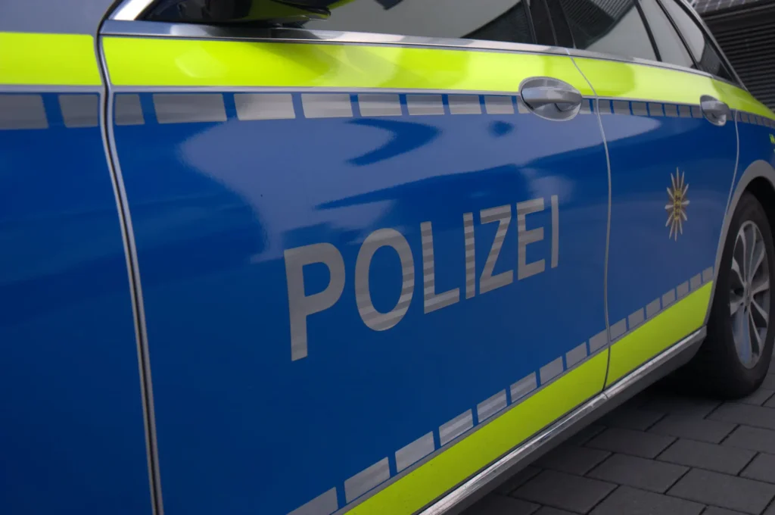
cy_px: 258
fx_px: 817
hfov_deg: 50.7
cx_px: 388
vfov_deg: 35.0
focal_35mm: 38
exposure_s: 1/160
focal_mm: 38
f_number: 6.3
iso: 200
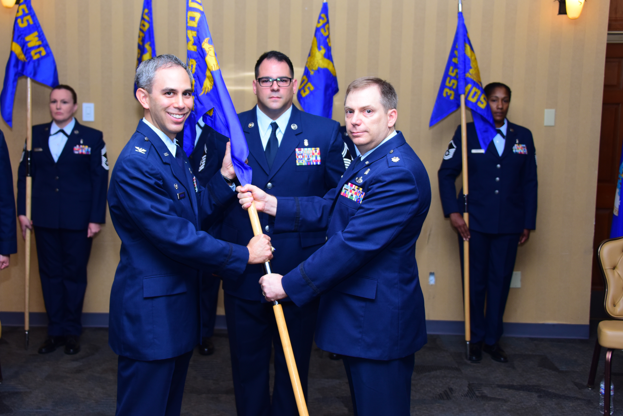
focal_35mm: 52
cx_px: 283
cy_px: 181
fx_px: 900
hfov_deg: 38.1
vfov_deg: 26.0
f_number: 4.2
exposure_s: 1/125
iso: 640
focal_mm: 44
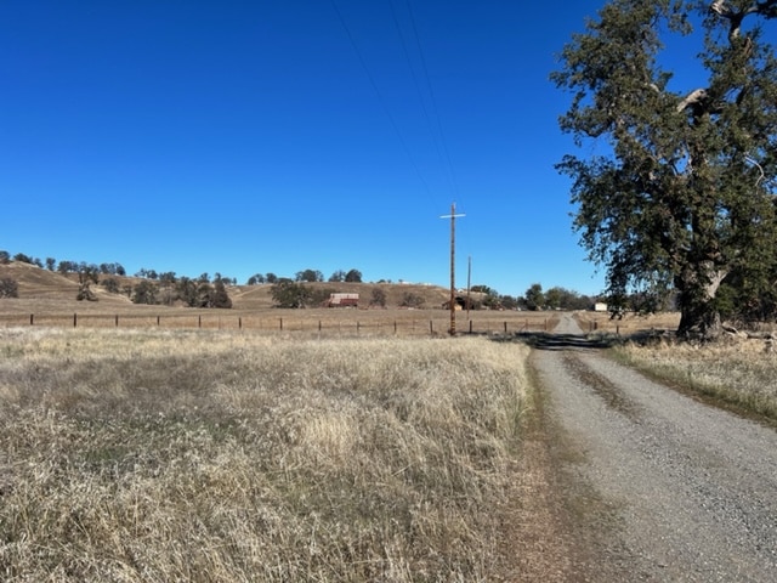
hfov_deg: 67.3
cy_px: 292
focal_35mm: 26
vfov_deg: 53.1
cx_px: 388
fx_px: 584
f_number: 1.5
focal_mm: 5.7
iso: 50
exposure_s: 1/6211
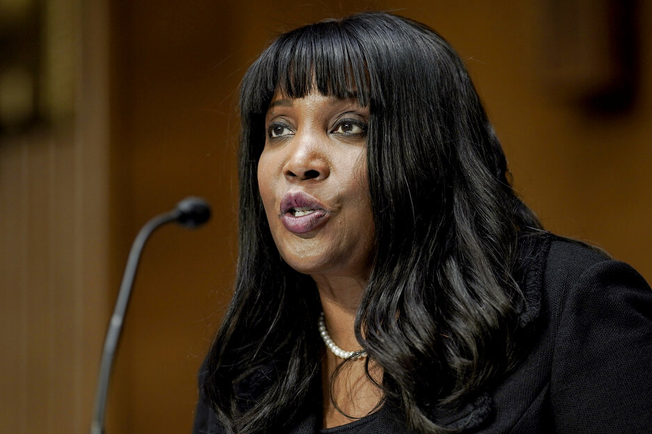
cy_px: 214
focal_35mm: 222
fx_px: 4020
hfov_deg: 9.3
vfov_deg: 6.2
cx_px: 334
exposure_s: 1/200
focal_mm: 135
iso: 800
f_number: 1.8
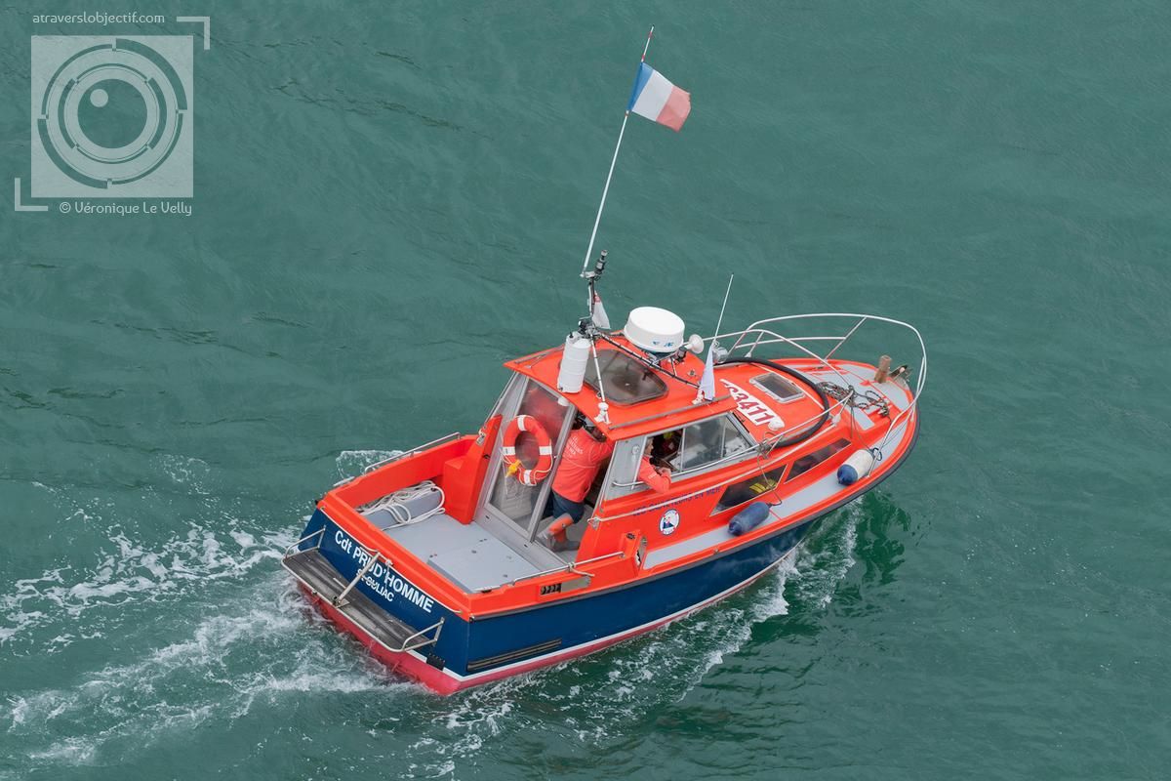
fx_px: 4488
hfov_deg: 14.9
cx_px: 586
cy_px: 390
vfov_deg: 9.9
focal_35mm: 138
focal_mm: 92
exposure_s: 1/320
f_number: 8
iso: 400
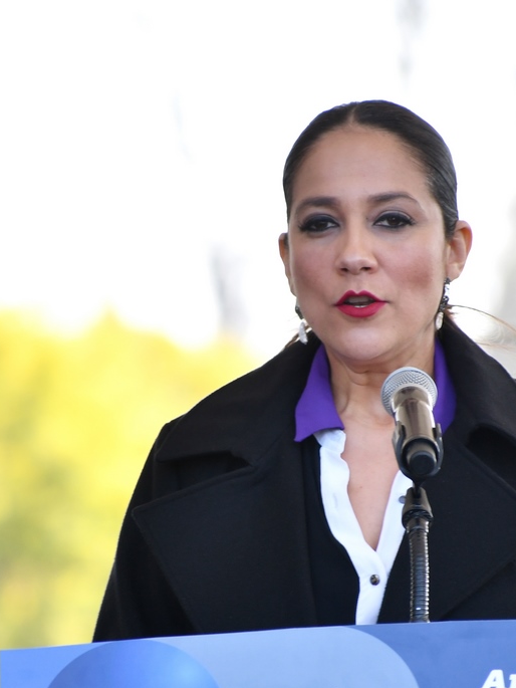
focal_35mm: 853
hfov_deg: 1.7
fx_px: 16948
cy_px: 436
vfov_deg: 2.3
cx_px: 285
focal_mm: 300
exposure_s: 1/250
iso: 320
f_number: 6.3
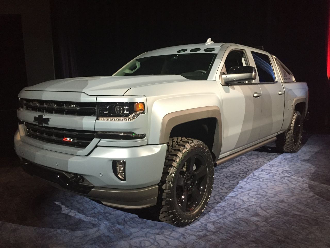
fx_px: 276
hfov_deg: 61.7
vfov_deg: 48.2
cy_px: 124
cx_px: 165
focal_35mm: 29
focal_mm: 4.15
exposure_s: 1/30
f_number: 2.2
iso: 200
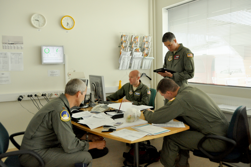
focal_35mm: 30
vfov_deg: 43.5
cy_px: 84
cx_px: 126
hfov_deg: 62.0
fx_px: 209
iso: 1250
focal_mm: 20
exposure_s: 1/60
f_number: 3.5
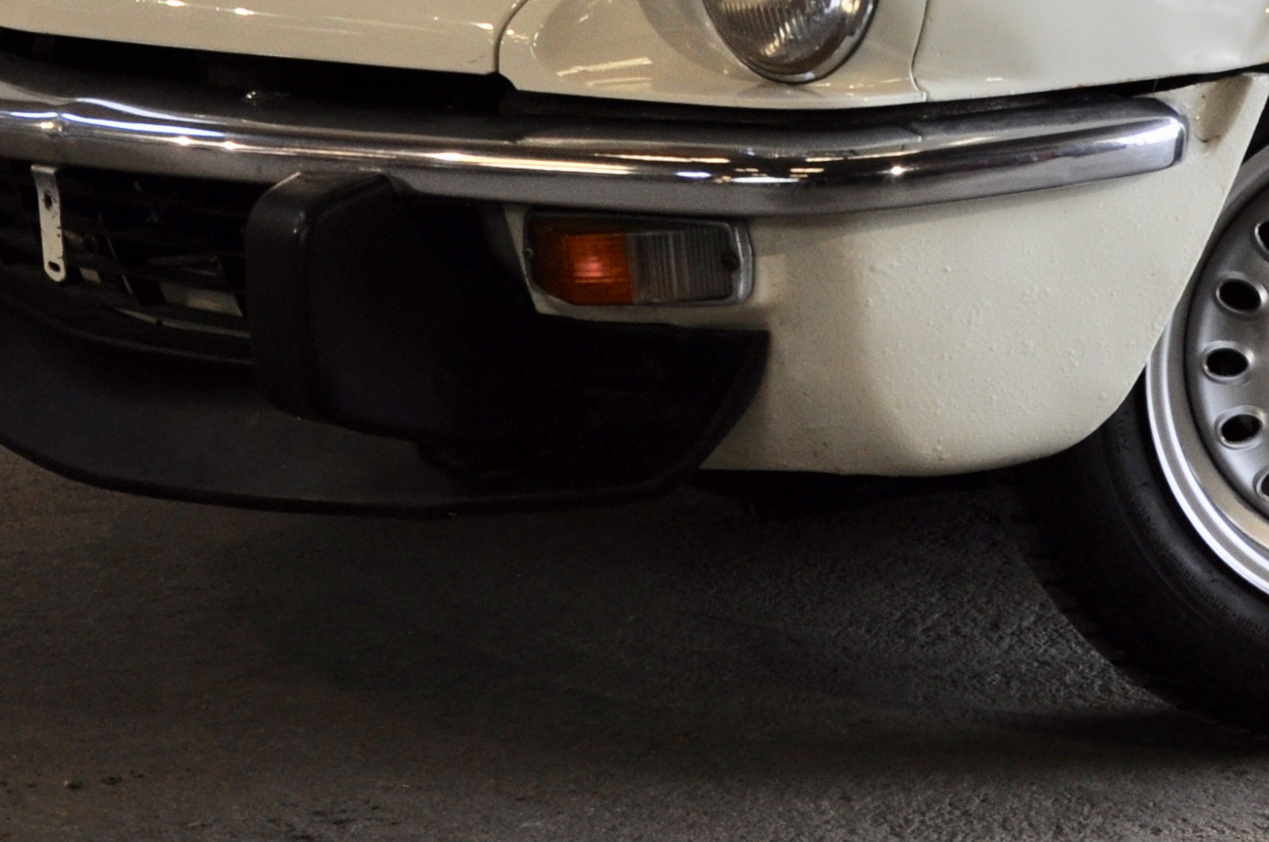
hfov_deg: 17.5
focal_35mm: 114
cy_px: -316
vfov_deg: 11.6
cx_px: 1325
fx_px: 4013
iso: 280
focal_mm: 26
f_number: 5.6
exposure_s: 1/125
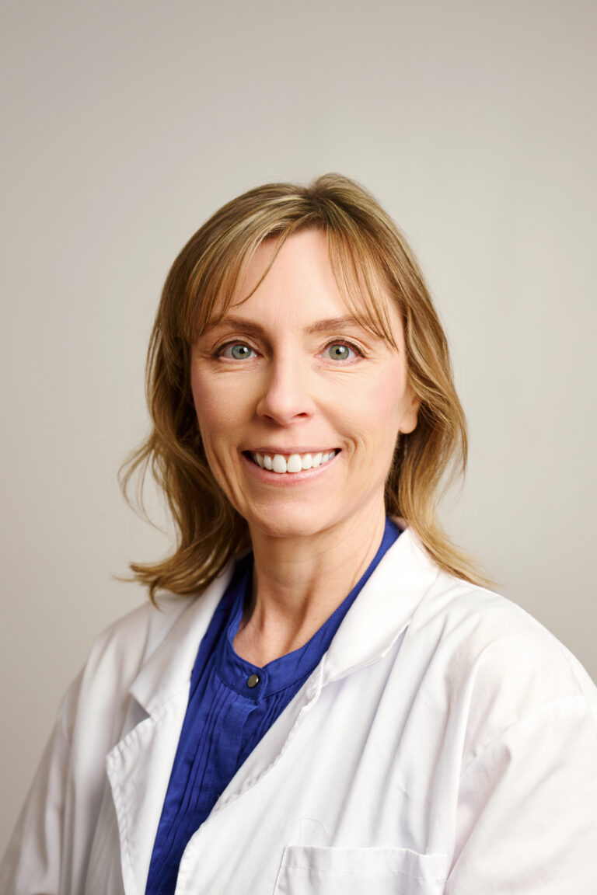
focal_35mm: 71
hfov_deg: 19.2
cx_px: 298
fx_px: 1766
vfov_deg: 28.5
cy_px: 448
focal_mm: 71
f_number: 5
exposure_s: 1/200
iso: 200
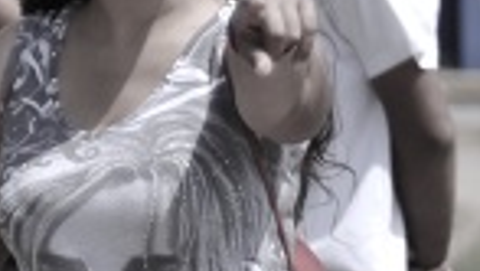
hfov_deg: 5.9
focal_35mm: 358
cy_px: 47
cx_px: -483
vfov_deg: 3.4
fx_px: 4561
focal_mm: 50
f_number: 1.8
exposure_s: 1/6400
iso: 100
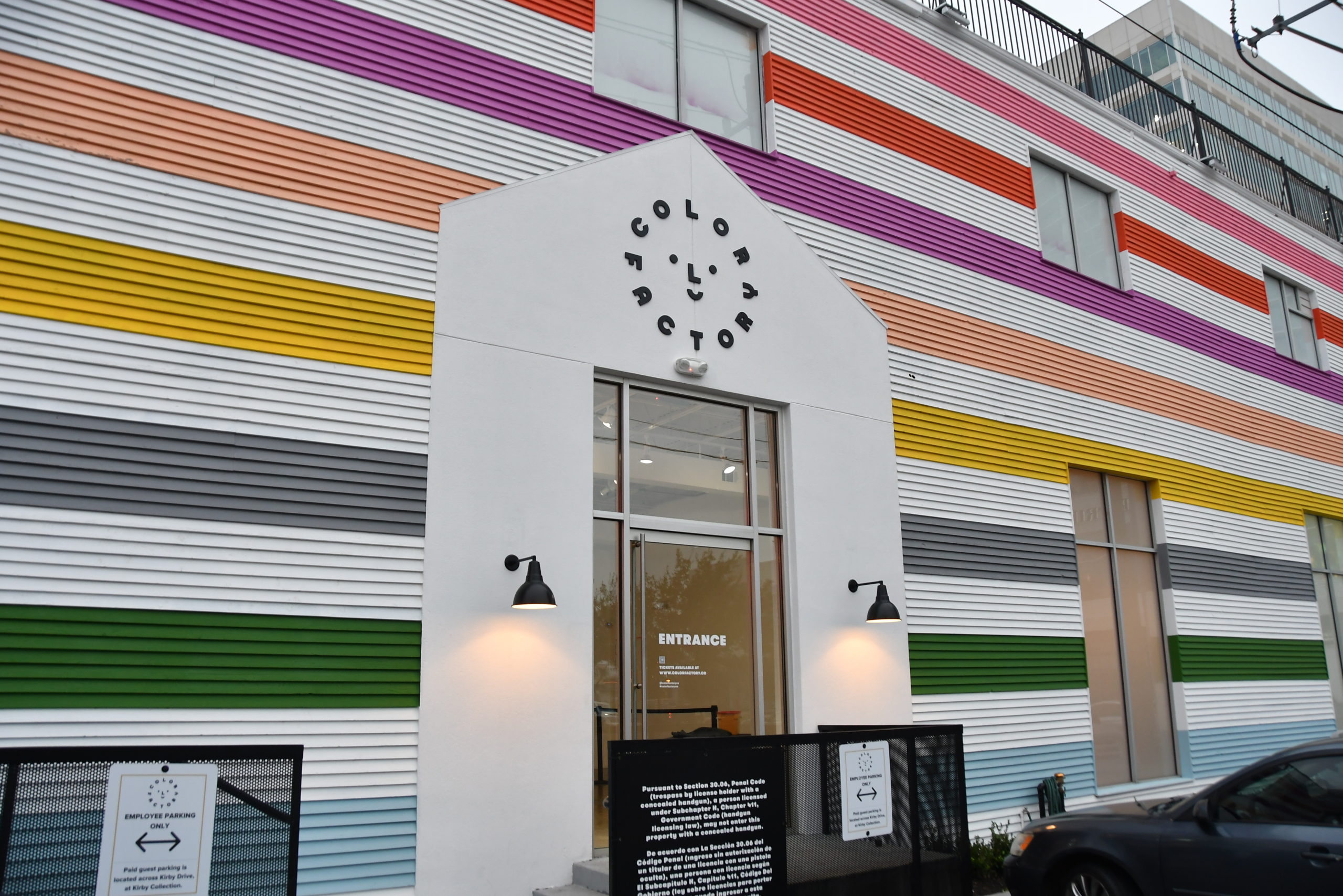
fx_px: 1007
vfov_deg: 47.9
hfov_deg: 67.4
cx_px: 672
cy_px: 448
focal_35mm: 27
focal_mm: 18
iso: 640
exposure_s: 1/100
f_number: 5
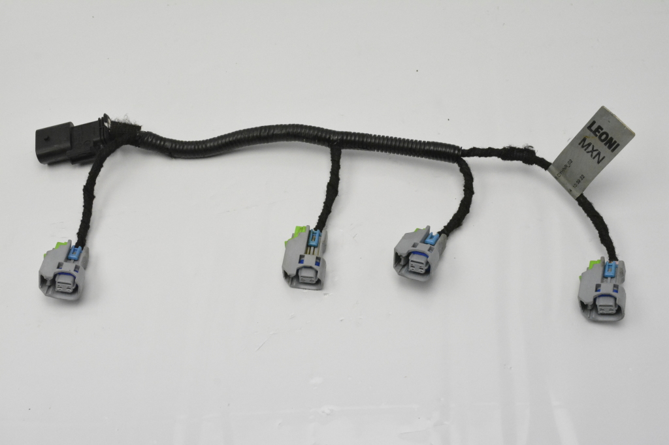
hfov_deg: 41.1
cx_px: 334
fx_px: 892
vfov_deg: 28.1
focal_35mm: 48
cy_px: 222
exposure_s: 1/500
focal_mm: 32
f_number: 11
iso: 6400
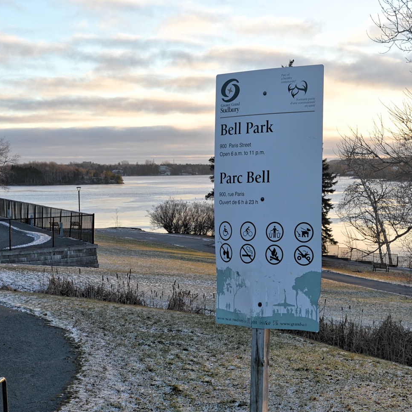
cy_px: 238
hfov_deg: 24.3
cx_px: 186
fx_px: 956
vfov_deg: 24.3
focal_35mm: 71
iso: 160
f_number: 5.6
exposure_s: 1/125
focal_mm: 30
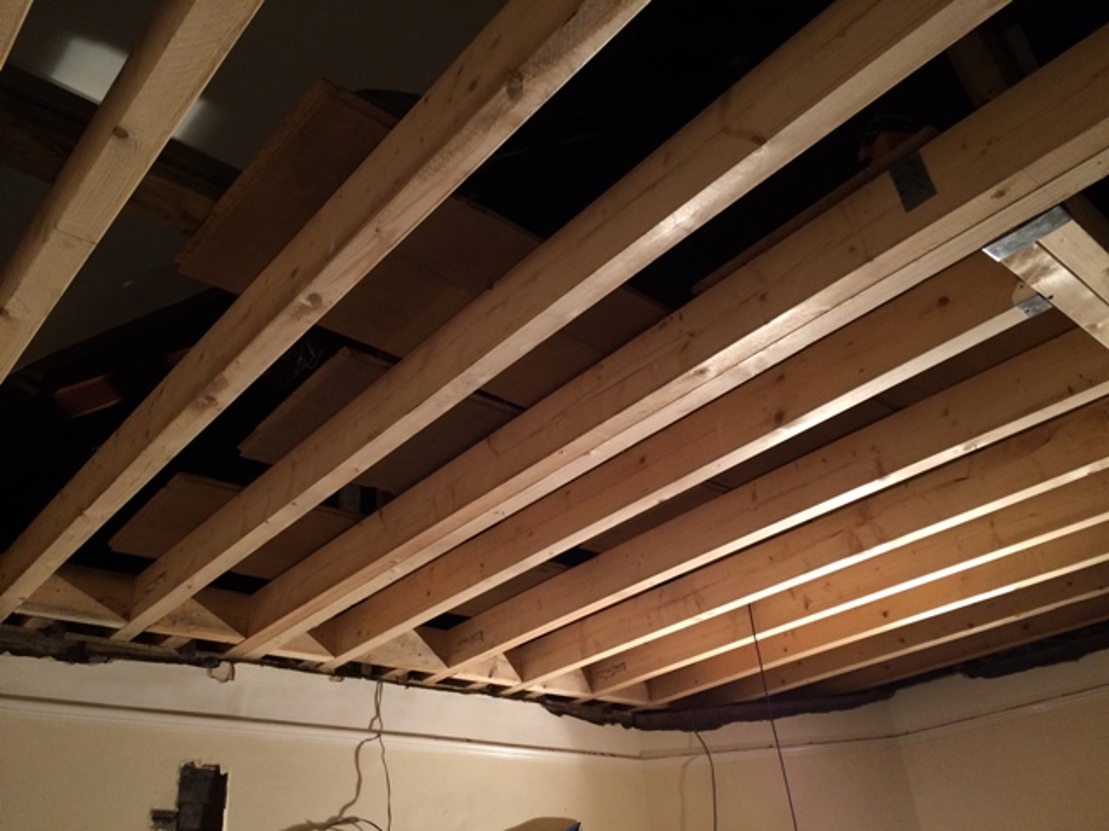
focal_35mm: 29
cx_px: 554
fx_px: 929
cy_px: 416
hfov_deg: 61.7
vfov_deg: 48.2
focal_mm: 4.15
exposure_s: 1/33
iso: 160
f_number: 2.2
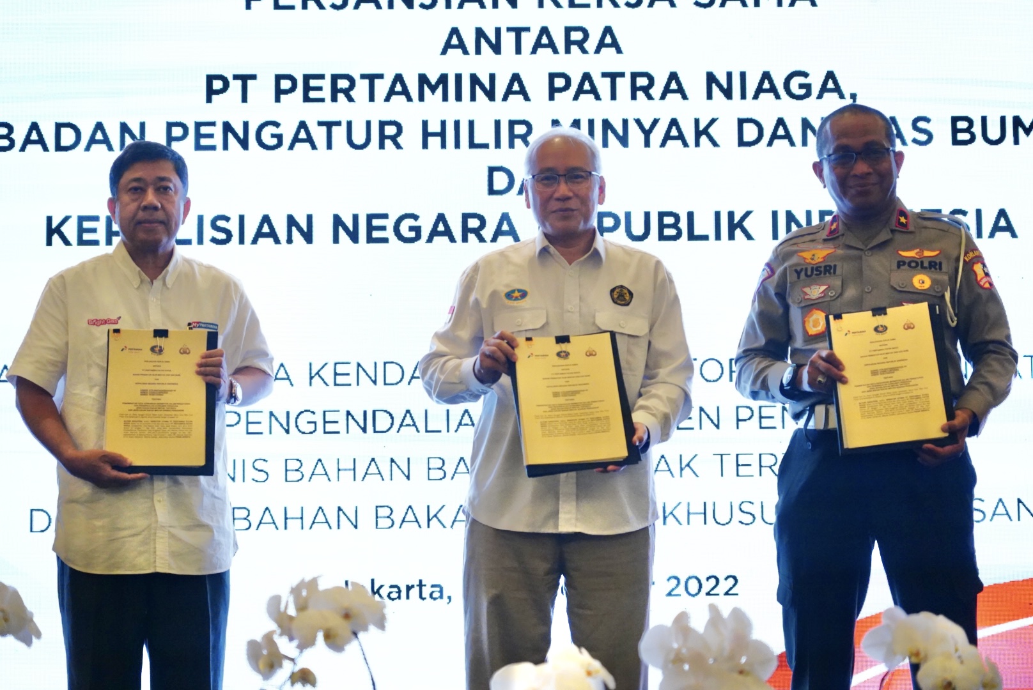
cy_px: 345
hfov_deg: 23.6
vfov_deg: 15.9
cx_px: 516
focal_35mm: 86
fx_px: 2469
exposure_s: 1/320
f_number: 4.5
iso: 10000
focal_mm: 86
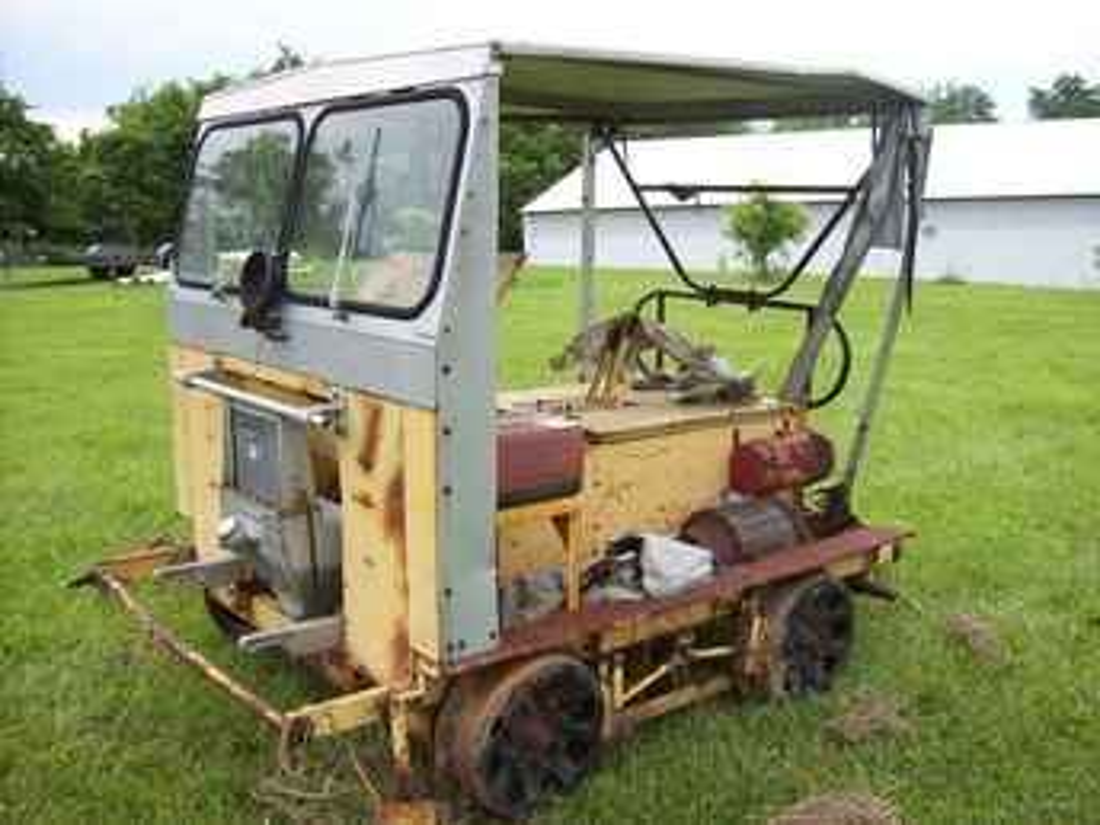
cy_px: 412
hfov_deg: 51.4
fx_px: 1144
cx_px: 550
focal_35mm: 36
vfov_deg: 39.7
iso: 80
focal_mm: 6
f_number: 2.7
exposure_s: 1/168
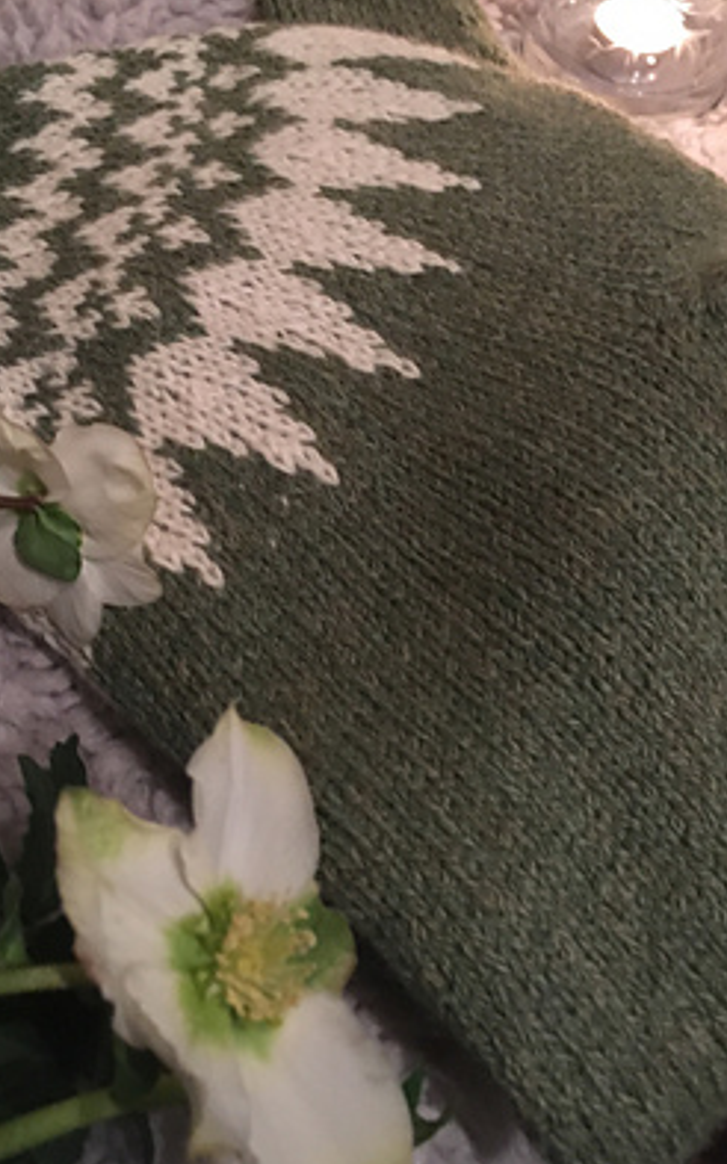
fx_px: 1237
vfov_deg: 50.1
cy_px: 479
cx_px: 276
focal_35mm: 39
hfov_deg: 32.6
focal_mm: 4.15
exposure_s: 1/17
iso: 500
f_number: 2.2
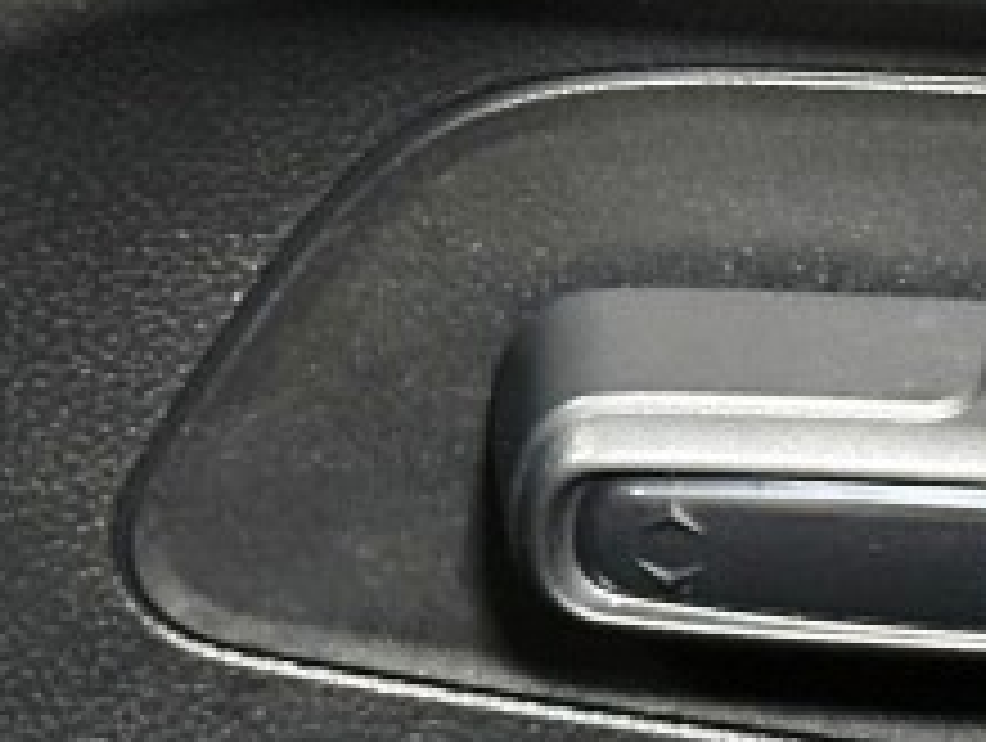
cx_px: 1553
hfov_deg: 8.6
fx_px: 6391
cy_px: 391
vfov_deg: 6.7
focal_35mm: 224
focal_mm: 6.86
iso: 640
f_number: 1.78
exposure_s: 1/30
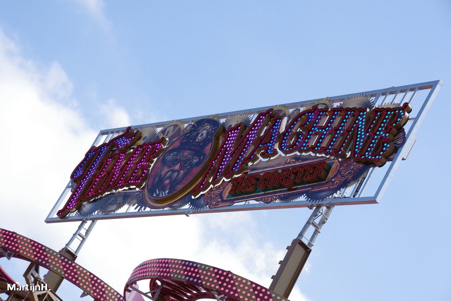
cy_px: 150
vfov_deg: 11.4
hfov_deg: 17.1
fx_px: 1503
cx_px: 226
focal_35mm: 120
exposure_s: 1/500
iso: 400
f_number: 11
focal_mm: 80
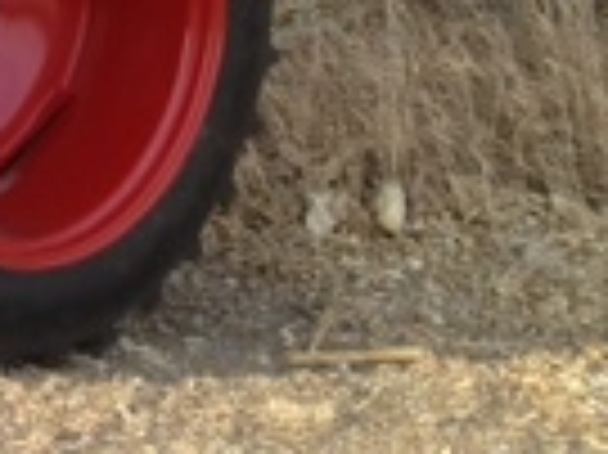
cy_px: -265
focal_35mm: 166
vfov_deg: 8.7
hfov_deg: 10.8
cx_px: -635
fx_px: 2913
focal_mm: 4.28
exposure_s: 1/283
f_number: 2.4
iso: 50
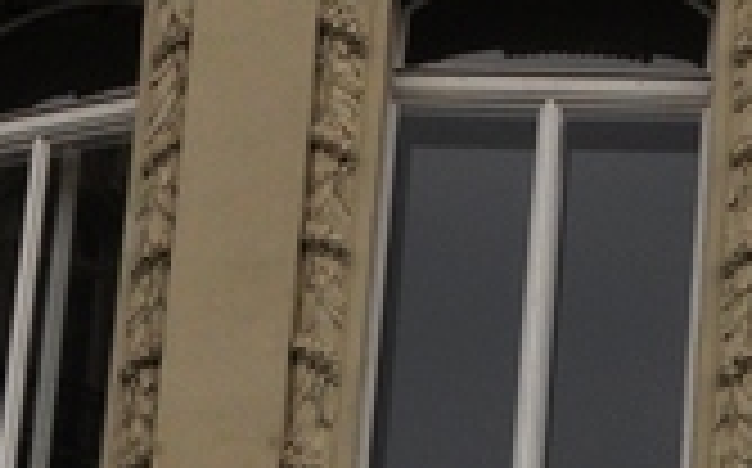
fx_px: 7207
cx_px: 829
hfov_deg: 5.9
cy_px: -1271
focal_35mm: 352
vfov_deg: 3.6
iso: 200
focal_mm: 32
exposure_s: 1/320
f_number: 8
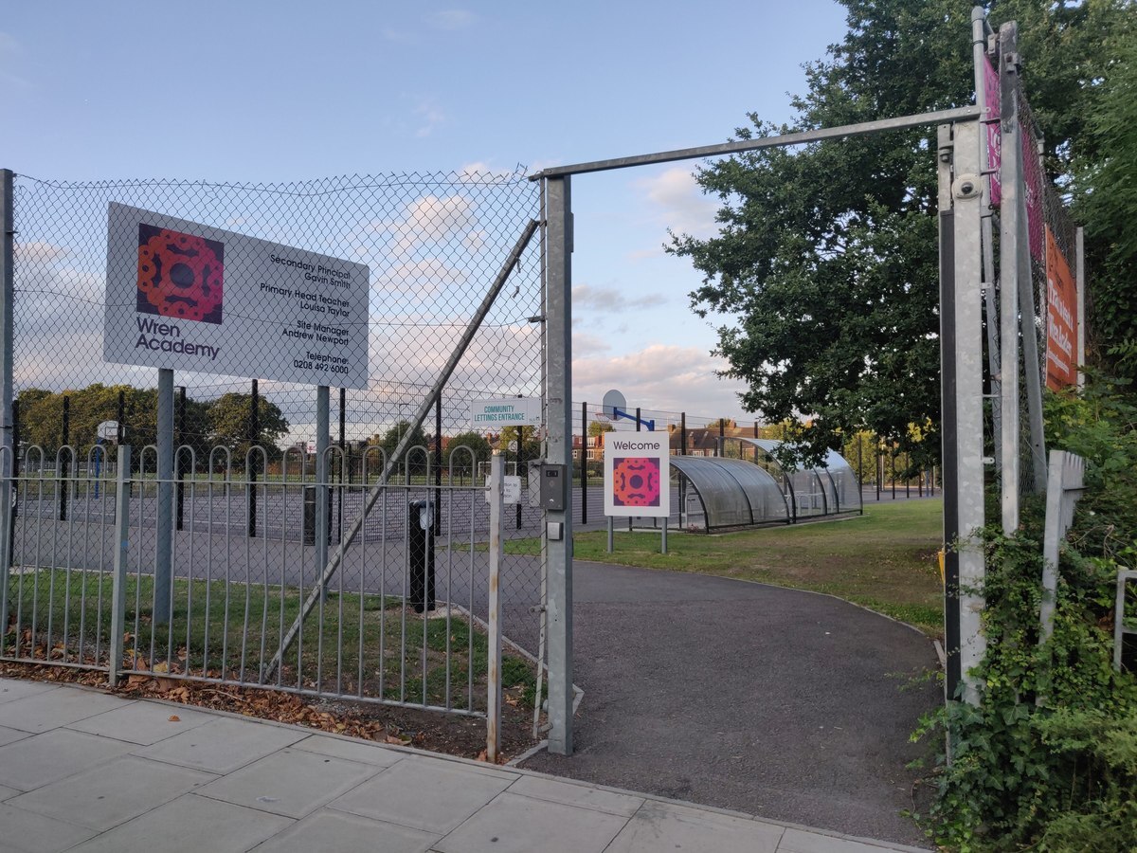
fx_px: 821
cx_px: 568
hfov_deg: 69.4
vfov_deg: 54.9
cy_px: 426
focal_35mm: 25
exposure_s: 1/286
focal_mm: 4.25
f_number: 1.7
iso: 100
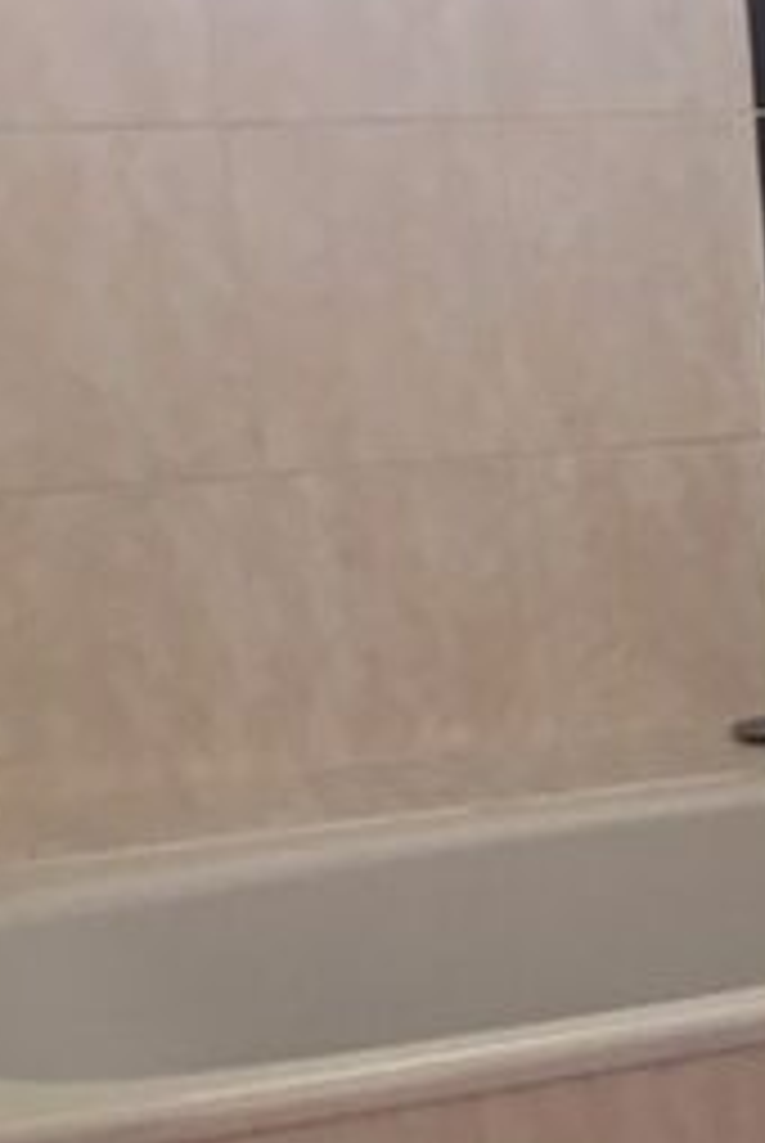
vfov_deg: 24.3
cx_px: 1323
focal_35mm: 83
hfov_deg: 14.7
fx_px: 2638
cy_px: 745
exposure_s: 1/33
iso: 80
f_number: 2.2
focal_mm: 4.15
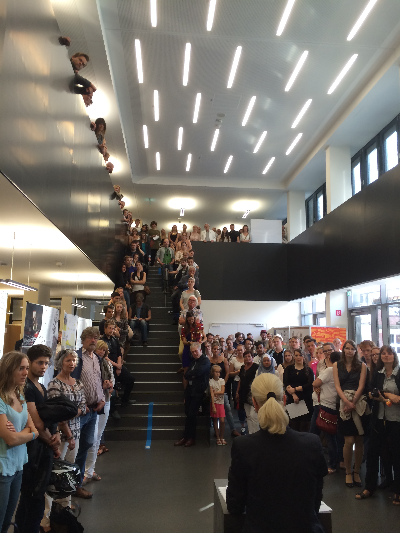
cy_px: 266
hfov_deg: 46.8
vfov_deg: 60.0
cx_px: 200
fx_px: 462
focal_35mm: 30
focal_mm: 4.12
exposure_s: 1/30
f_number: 2.2
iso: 40
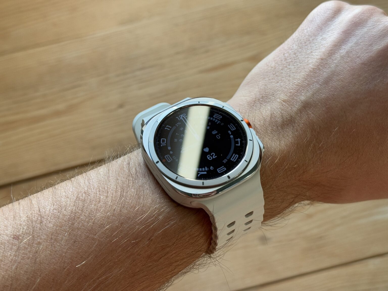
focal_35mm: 48
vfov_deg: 30.3
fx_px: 538
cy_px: 146
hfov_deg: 39.7
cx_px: 194
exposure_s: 1/79
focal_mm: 6.76
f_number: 1.78
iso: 100
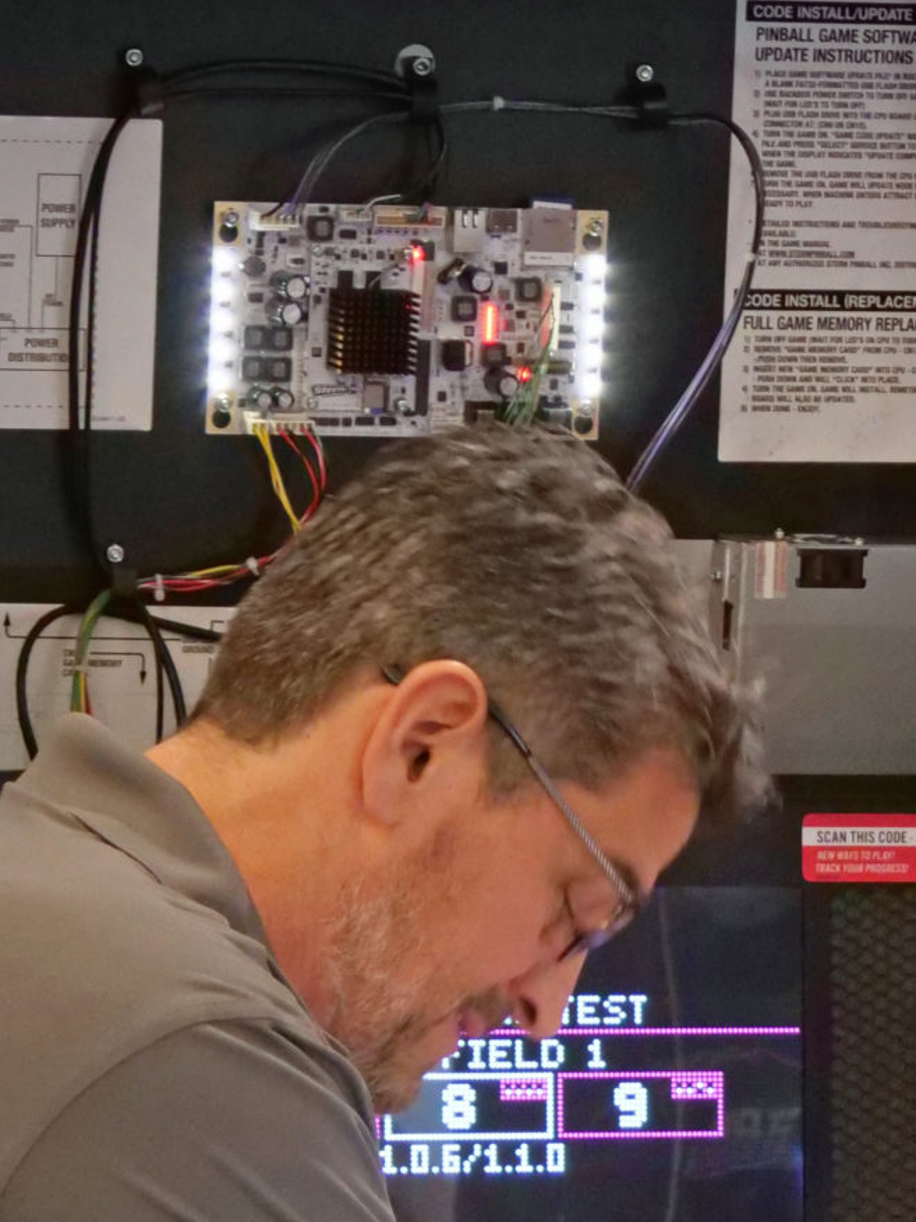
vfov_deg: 7.5
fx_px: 9279
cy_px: 1568
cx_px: 1047
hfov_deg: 5.6
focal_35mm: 263
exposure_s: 1/80
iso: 3200
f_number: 4
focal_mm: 45
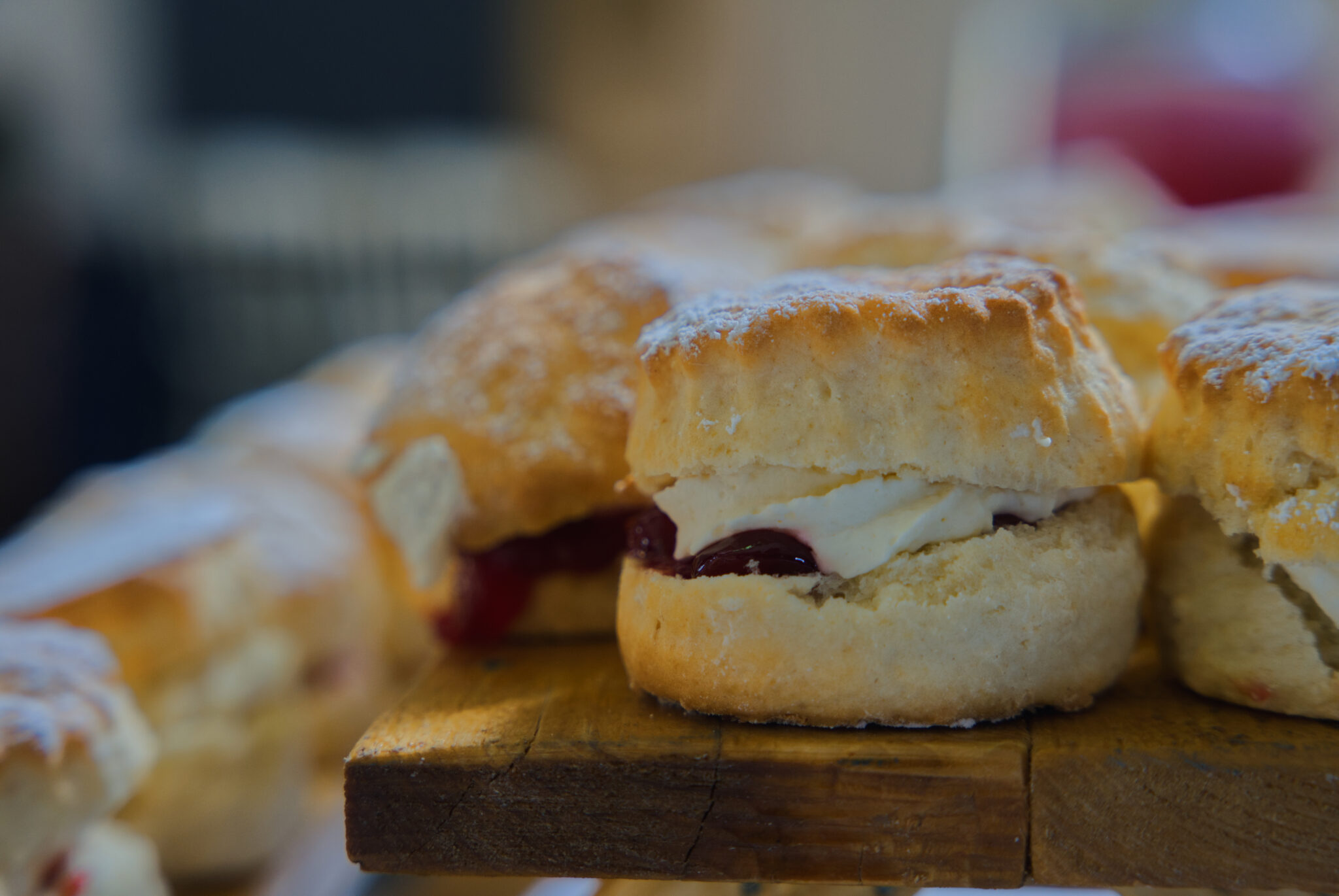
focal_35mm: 70
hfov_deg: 28.8
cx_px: 670
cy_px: 448
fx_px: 2606
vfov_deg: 19.5
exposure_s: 1/100
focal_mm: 70
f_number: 5
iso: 2000
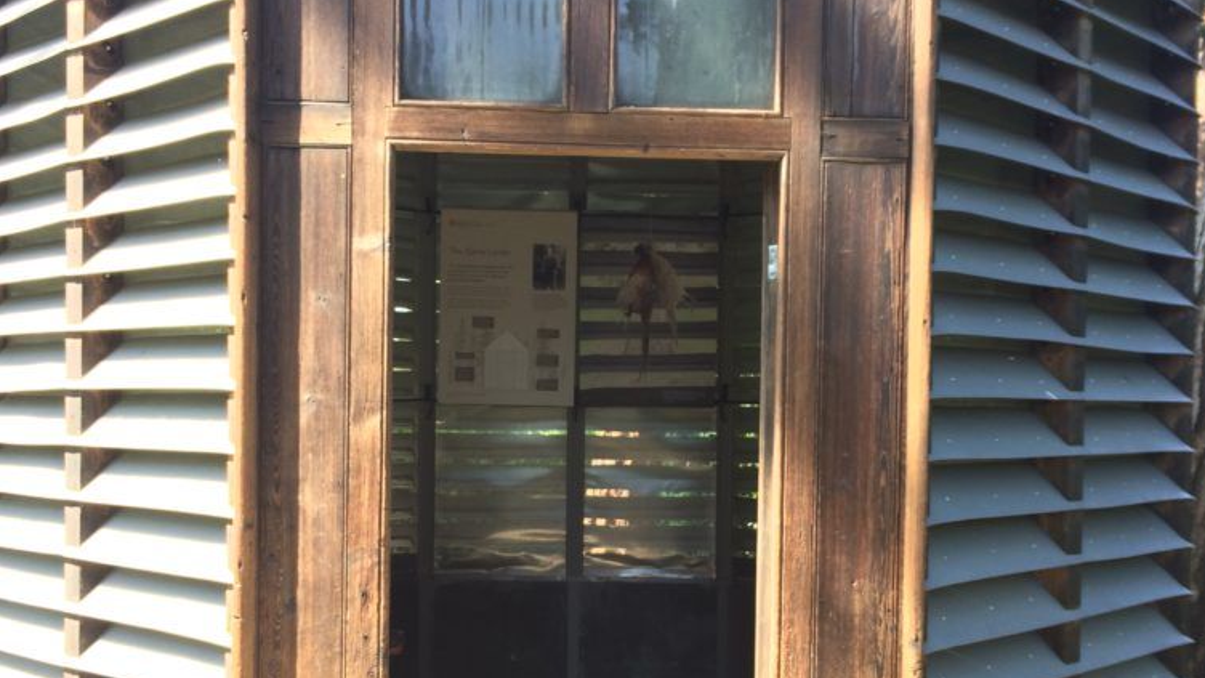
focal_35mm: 43
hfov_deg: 47.4
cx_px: 614
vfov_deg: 27.5
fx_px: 1374
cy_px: 454
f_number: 2.2
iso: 32
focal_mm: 4.15
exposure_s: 1/120
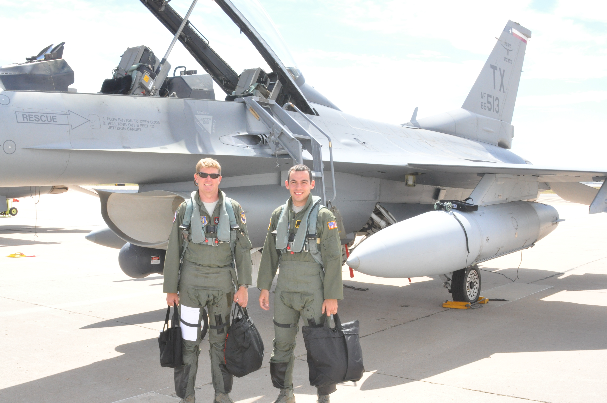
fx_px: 707
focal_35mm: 42
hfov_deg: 46.4
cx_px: 304
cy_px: 202
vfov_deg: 31.8
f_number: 22
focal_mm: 28
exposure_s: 1/200
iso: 1250
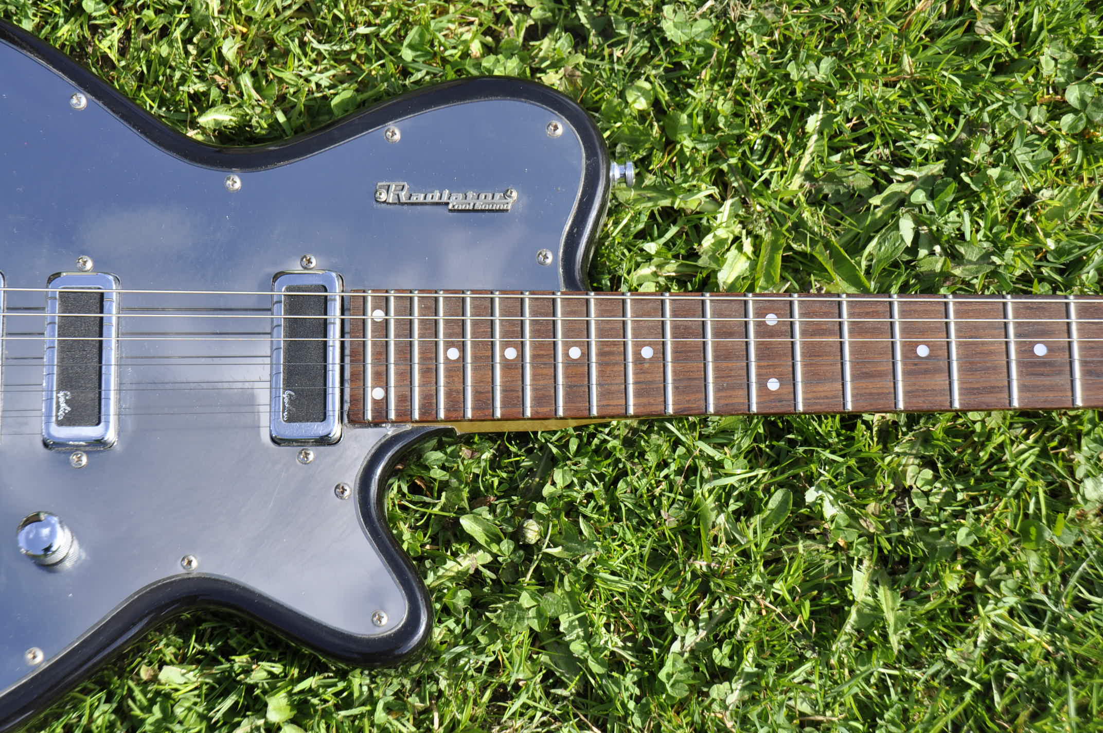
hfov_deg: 24.6
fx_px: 2525
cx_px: 552
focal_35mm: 82
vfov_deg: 16.5
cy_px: 366
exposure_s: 1/250
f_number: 8
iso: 200
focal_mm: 55
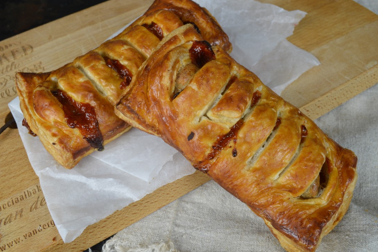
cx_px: 195
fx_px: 336
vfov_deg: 41.0
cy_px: 131
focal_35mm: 32
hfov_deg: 58.8
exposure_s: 1/5
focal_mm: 20
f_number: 9
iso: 100
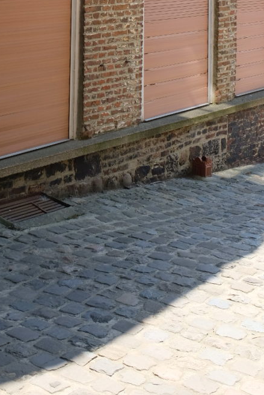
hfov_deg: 21.4
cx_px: 58
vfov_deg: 29.1
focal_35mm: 63
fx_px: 693
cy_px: -28
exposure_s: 1/150
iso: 400
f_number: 8
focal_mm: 18
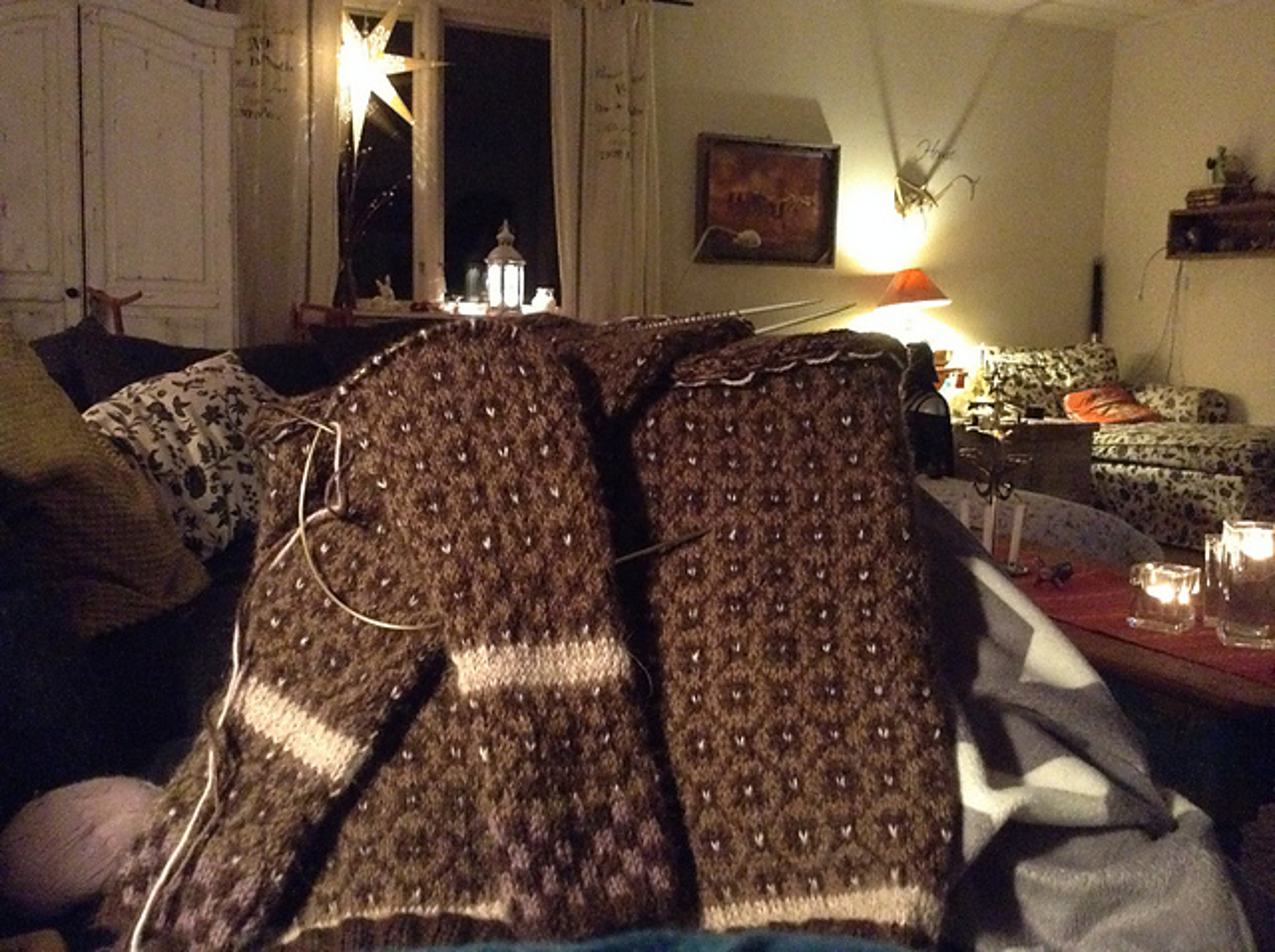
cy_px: 476
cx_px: 638
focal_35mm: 33
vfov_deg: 42.8
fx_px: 1214
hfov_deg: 55.4
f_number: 2.4
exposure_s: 1/15
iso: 640
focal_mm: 3.3
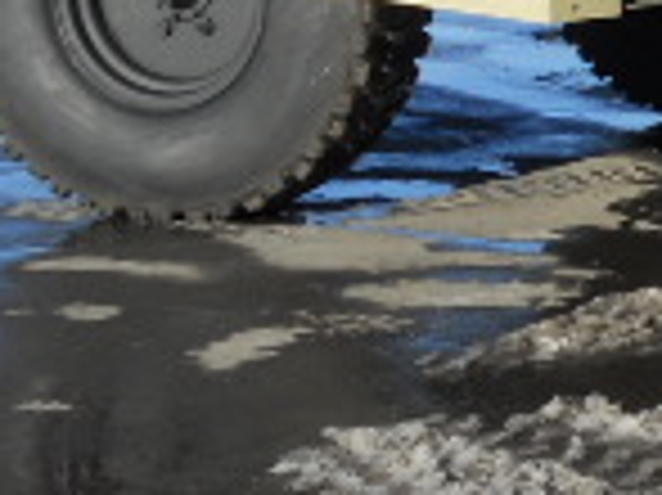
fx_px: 3172
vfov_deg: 8.8
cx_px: 1135
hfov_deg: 11.2
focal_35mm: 166
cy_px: -189
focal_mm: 6.9
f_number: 3.9
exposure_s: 1/500
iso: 80
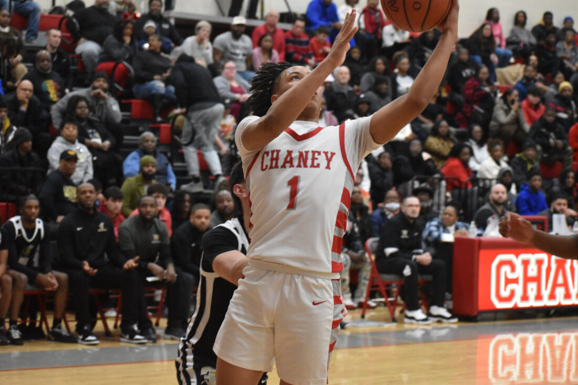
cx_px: 289
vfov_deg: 13.0
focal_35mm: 105
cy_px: 192
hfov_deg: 19.5
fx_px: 1685
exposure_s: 1/500
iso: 6400
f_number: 4.5
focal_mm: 70
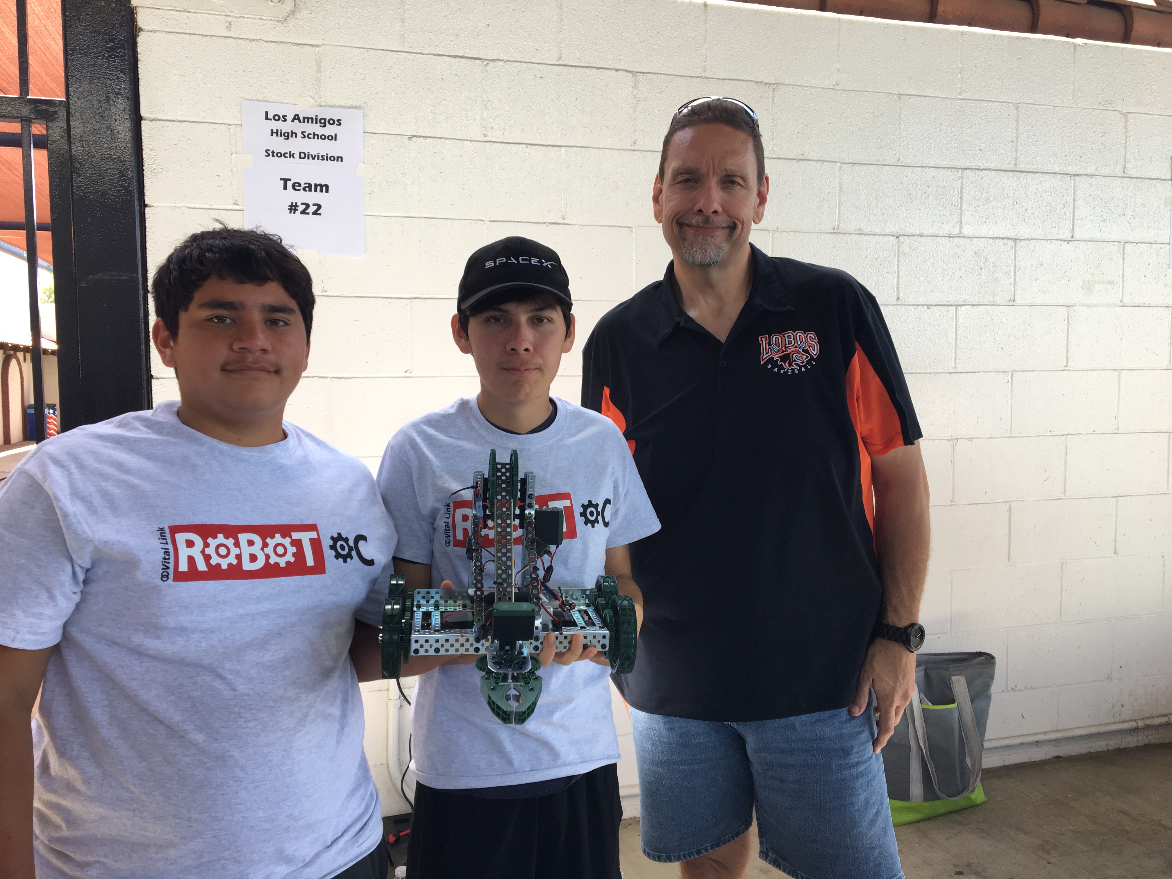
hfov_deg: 61.7
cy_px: 440
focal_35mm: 29
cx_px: 586
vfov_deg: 48.2
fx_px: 982
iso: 40
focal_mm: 4.15
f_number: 2.2
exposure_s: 1/120
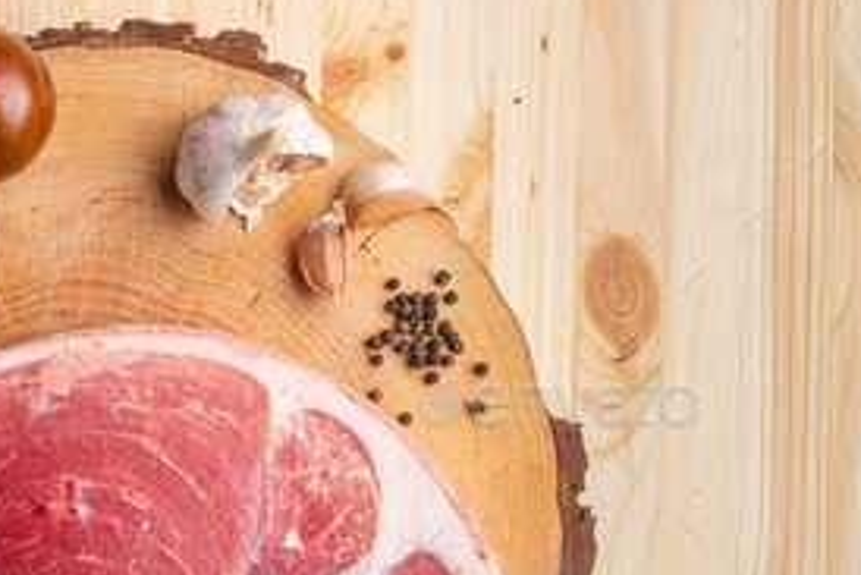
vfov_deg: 11.9
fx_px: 2728
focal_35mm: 114
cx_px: 79
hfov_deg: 17.7
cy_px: 548
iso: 200
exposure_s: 1/160
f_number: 8
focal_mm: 35
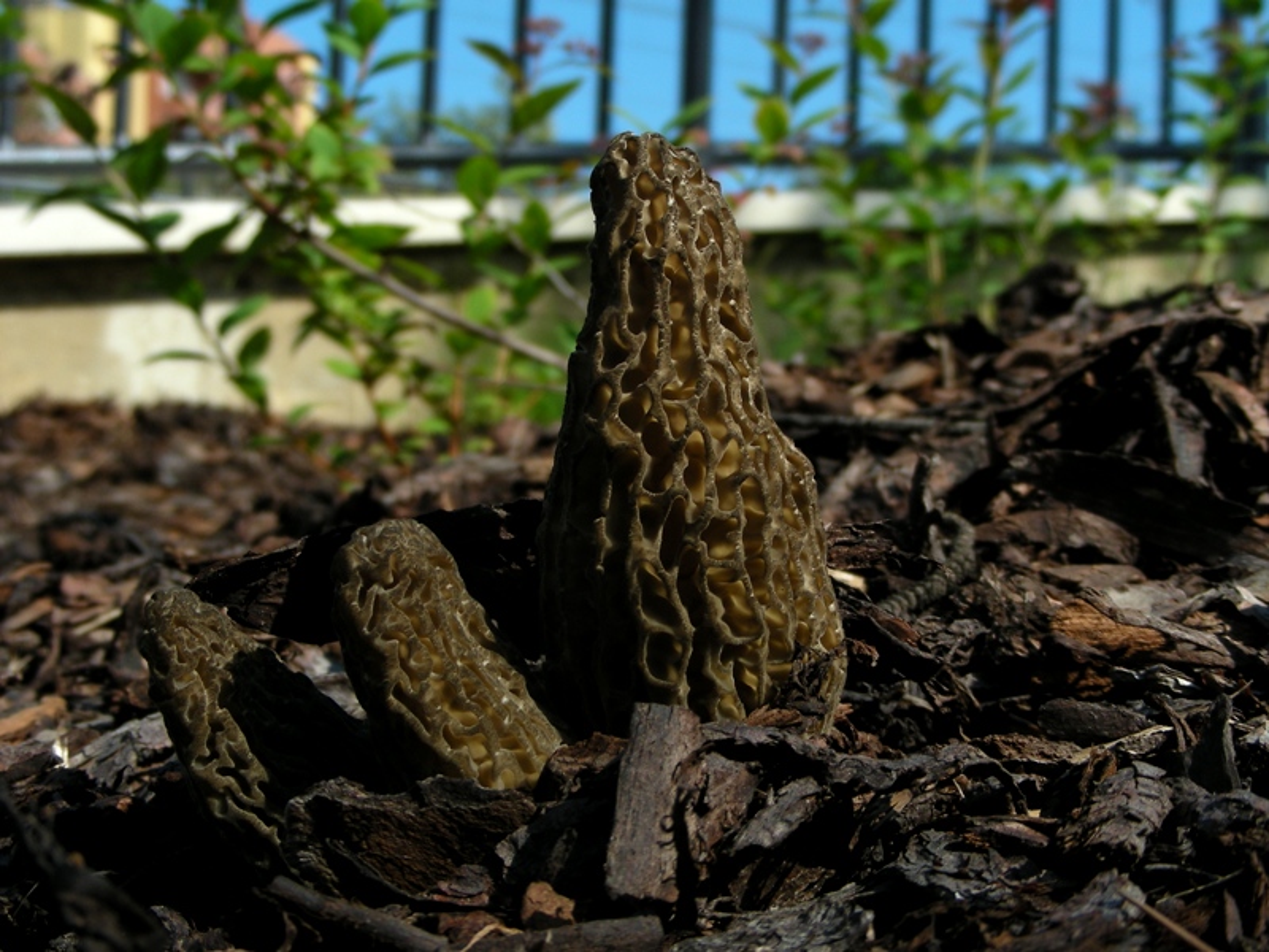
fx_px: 2310
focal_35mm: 63
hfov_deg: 30.7
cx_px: 634
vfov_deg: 23.3
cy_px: 476
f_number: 4
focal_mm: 10.5
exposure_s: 1/483
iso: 50
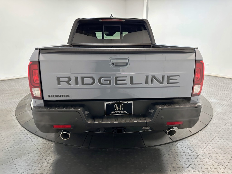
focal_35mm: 24
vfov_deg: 56.8
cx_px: 116
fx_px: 161
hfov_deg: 71.6
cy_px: 87
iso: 800
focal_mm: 6.86
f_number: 1.78
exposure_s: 1/60
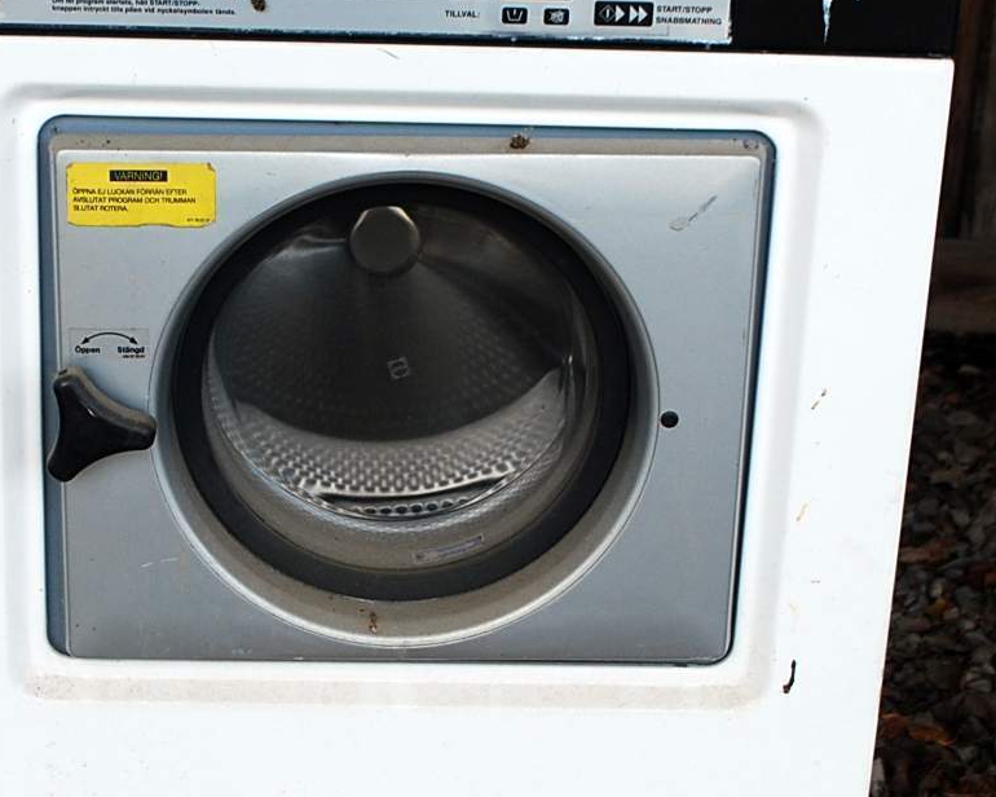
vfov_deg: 18.1
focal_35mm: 85
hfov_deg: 22.4
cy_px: 356
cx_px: 387
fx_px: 2506
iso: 200
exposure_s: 1/125
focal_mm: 24
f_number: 5.6
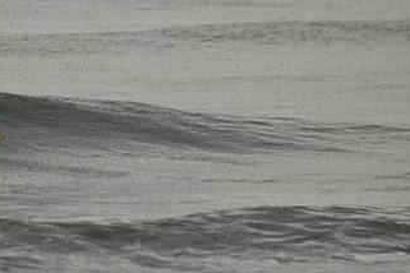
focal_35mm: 701
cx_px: 102
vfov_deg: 2.0
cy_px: 100
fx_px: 7983
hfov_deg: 2.9
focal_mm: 300
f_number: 5.6
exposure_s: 1/2500
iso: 800
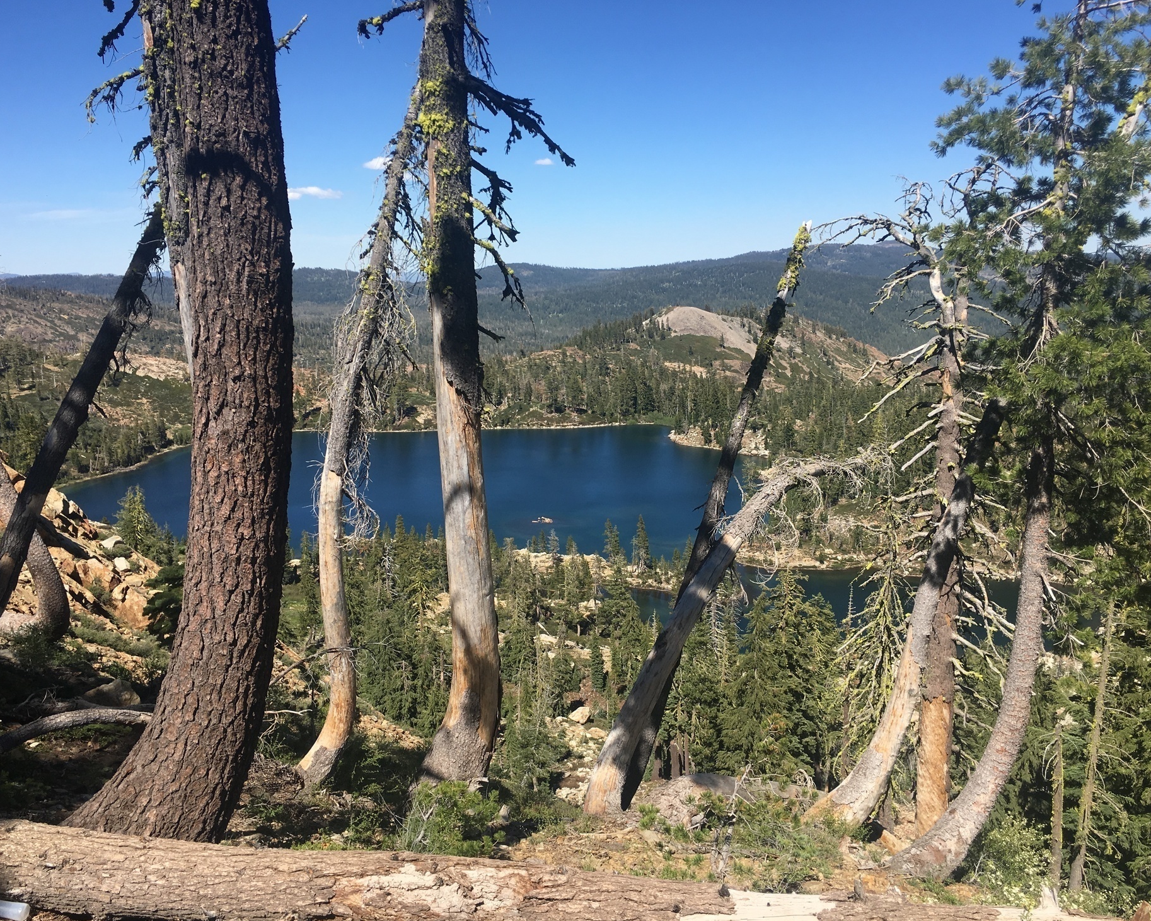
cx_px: 570
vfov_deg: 47.1
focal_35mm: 31
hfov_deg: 57.2
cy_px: 453
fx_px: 1056
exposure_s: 1/1508
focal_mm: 4.15
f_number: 2.2
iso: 25
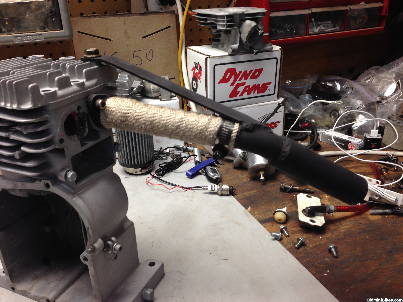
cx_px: 202
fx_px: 384
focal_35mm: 33
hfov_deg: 55.4
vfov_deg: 42.9
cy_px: 151
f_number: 2.4
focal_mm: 4.12
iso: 50
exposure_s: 1/20
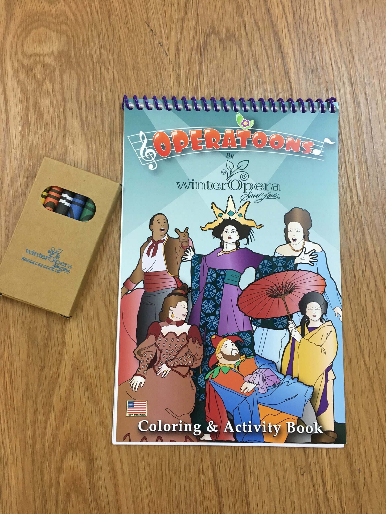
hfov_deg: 48.2
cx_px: 193
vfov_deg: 61.7
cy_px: 257
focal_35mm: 29
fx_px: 431
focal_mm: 4.15
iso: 64
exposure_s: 1/30
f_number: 2.2
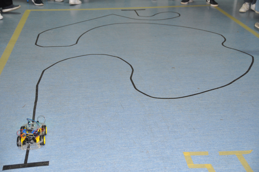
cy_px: 86
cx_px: 130
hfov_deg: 37.9
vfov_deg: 25.7
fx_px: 377
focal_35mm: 52
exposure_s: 1/60
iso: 500
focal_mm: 35
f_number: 3.5
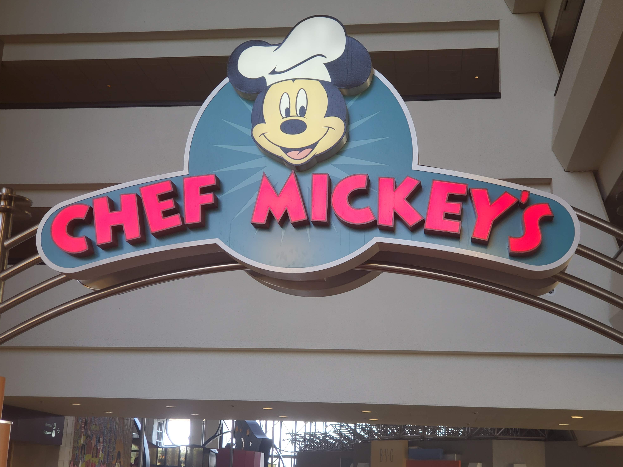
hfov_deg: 36.2
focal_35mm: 53
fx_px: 954
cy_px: 236
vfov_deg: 27.5
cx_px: 309
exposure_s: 1/30
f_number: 2.4
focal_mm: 6
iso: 80
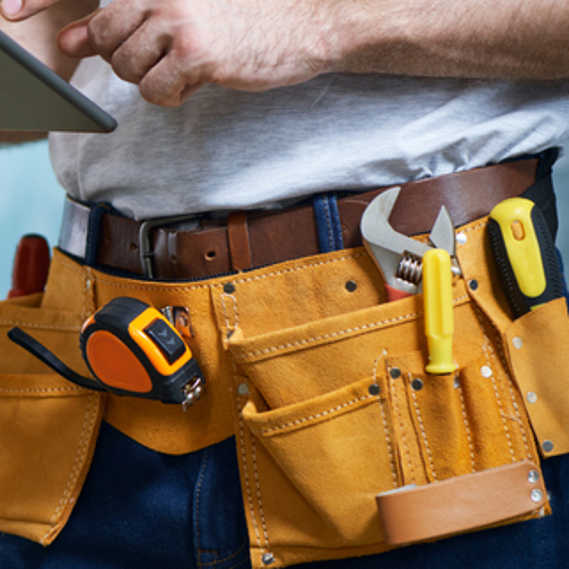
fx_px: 3738
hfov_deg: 8.7
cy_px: 215
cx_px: 50
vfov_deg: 8.7
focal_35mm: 201
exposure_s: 1/160
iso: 400
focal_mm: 105
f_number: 3
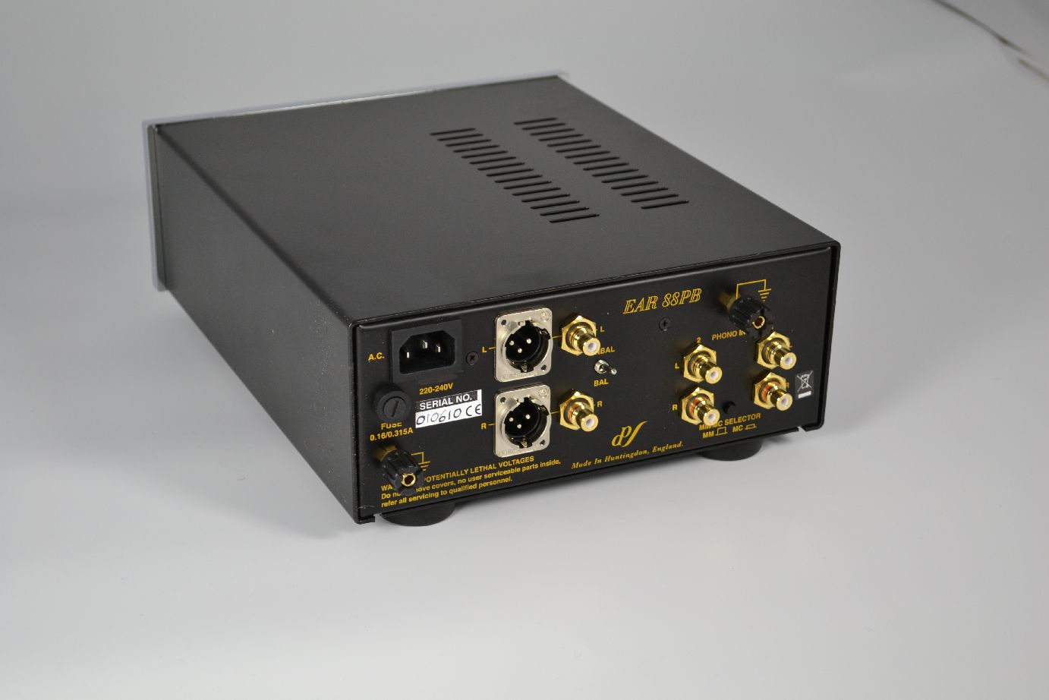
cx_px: 524
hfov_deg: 29.9
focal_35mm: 68
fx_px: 1967
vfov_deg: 20.2
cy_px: 350
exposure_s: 1/125
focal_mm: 45
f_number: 5.6
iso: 360
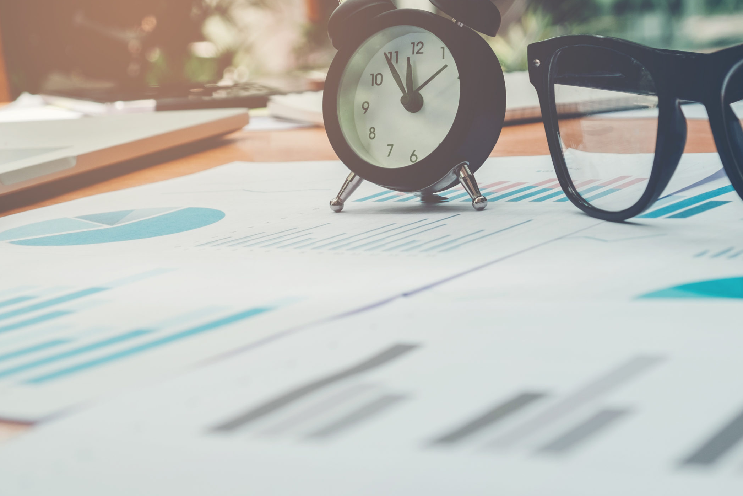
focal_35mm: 78
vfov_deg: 17.5
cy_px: 264
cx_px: 522
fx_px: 1610
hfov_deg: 25.8
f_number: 7.1
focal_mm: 34.3
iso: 200
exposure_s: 1/50
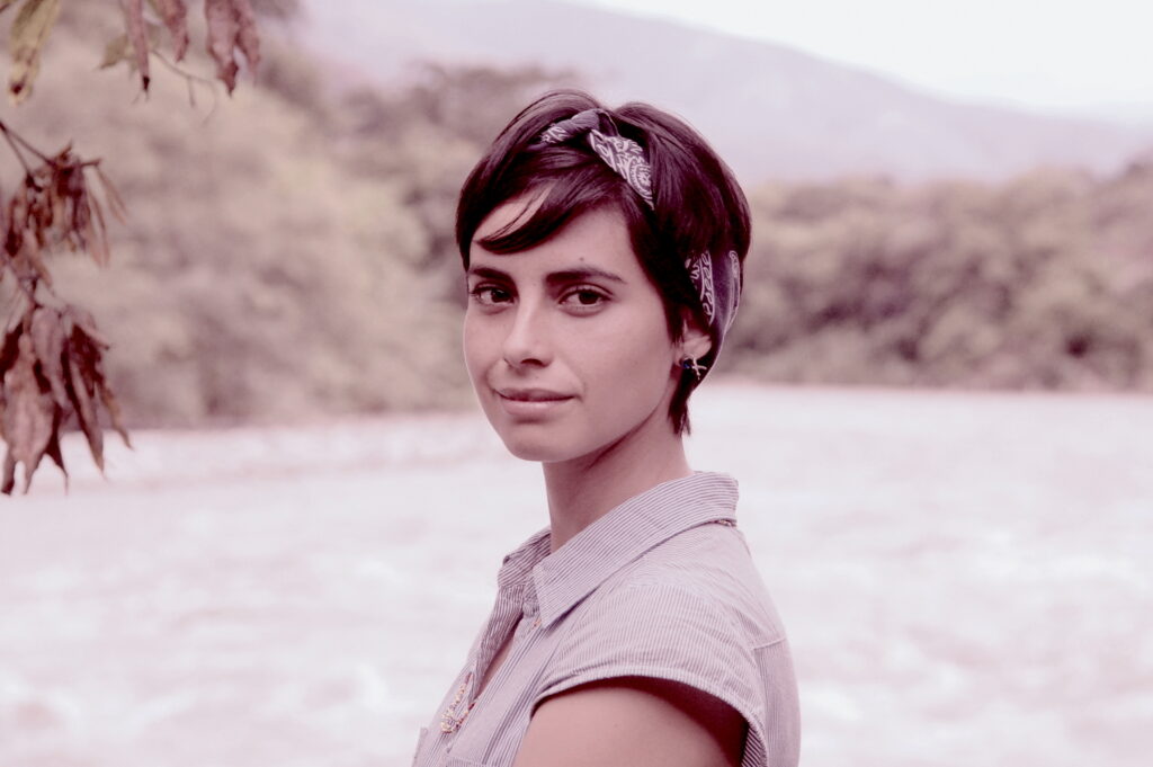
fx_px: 3600
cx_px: 576
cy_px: 384
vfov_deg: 12.2
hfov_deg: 18.2
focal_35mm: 112
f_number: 6.3
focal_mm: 75
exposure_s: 1/640
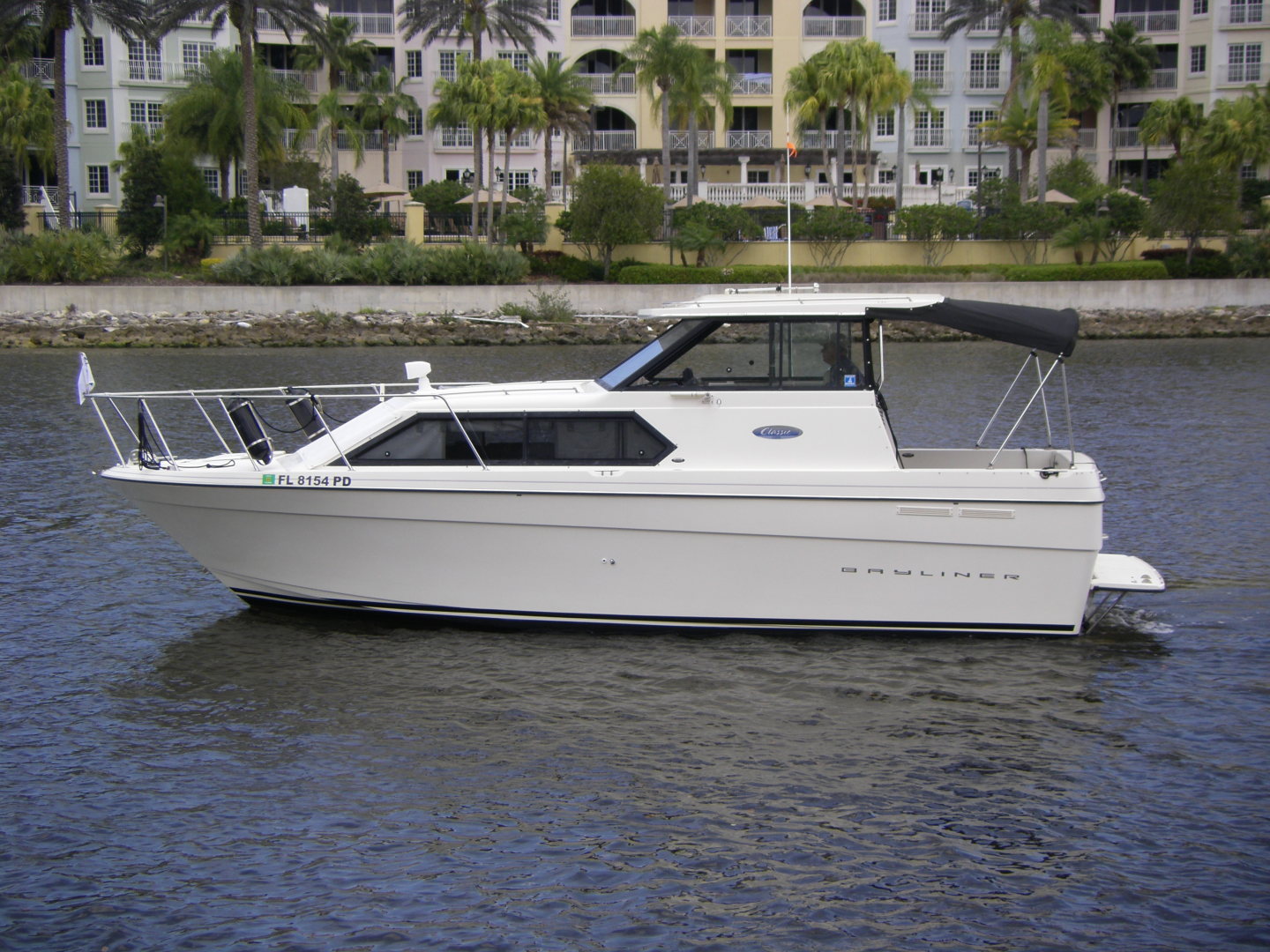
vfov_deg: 21.0
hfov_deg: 27.8
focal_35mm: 70
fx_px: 2568
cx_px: 635
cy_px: 476
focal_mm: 11.5
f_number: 3.8
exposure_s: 1/320
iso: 64
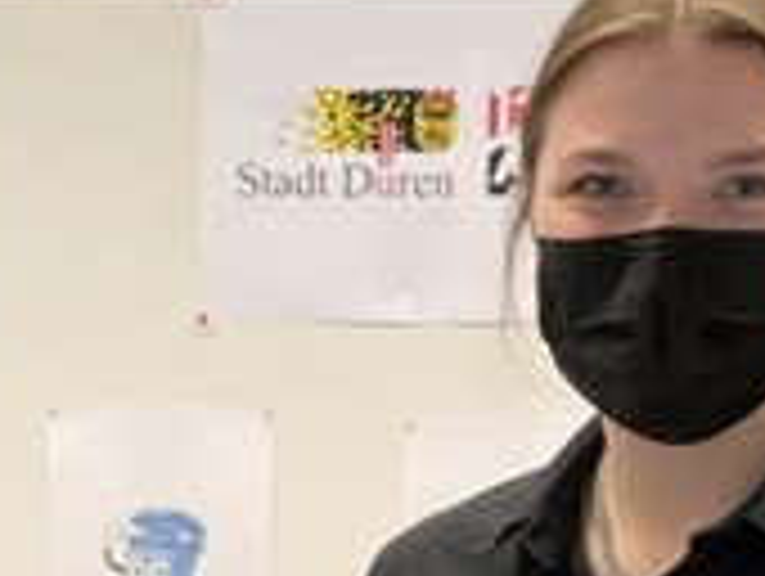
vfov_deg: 7.7
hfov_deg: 10.7
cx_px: -9
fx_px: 4050
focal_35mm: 183
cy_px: 1246
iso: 250
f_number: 1.6
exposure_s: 1/60
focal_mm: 4.2
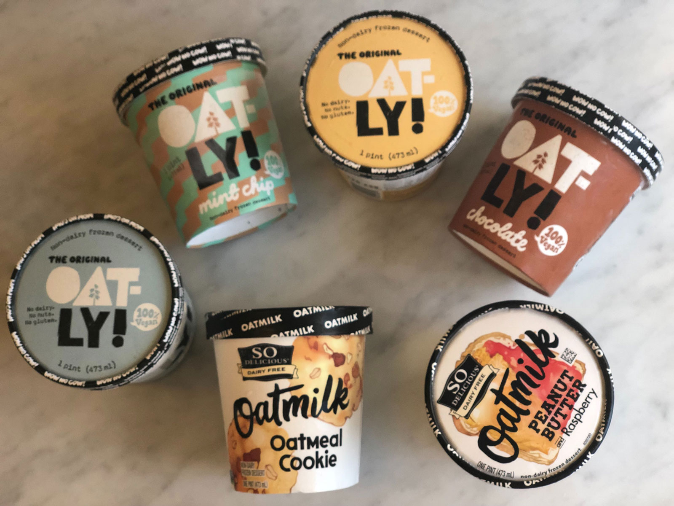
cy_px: 253
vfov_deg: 28.0
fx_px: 1012
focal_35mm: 52
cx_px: 337
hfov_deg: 36.8
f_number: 2.4
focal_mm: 6
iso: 80
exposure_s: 1/60
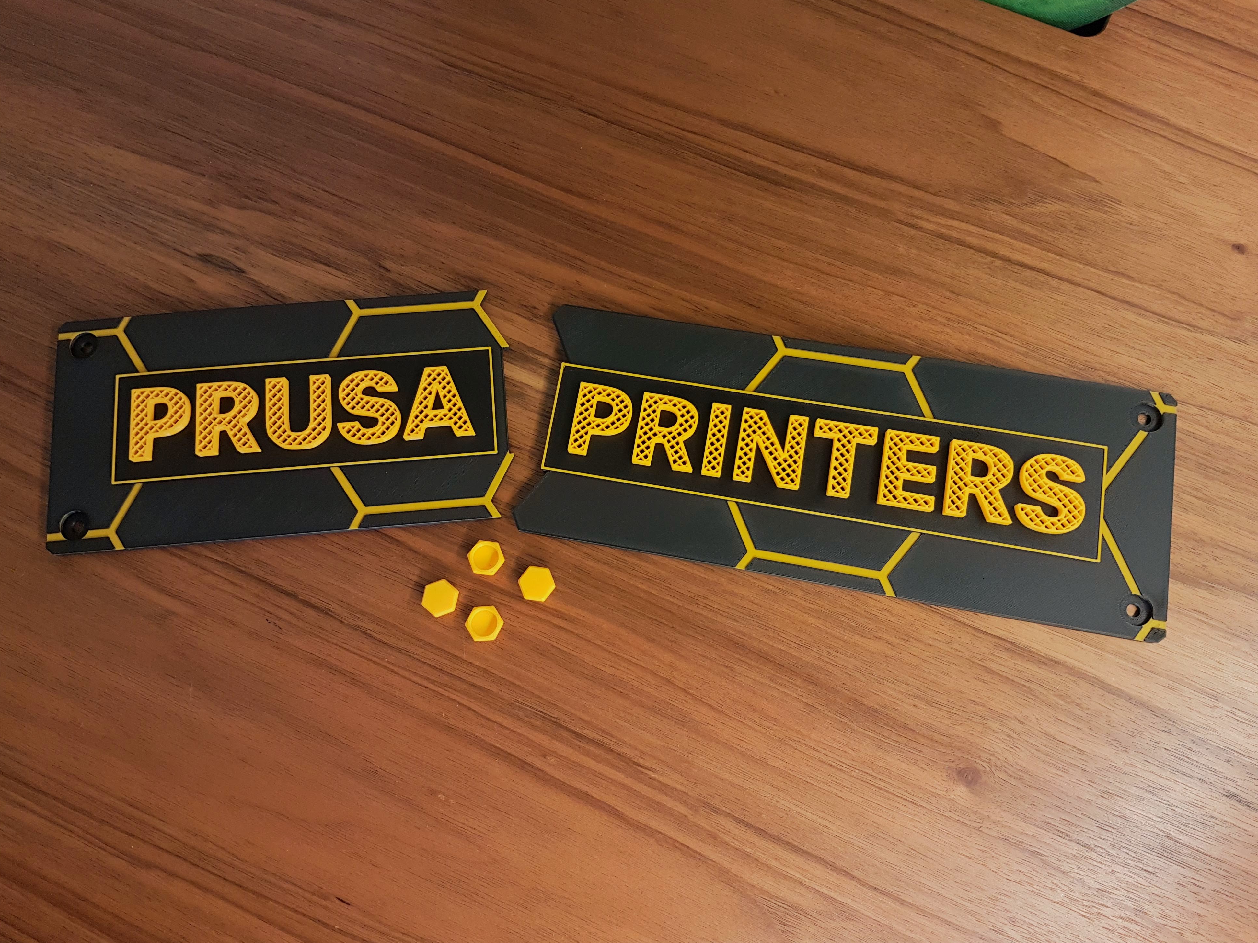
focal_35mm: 27
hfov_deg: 65.3
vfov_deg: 51.3
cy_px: 457
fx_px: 981
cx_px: 607
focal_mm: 4.2
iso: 100
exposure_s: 1/50
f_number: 1.7
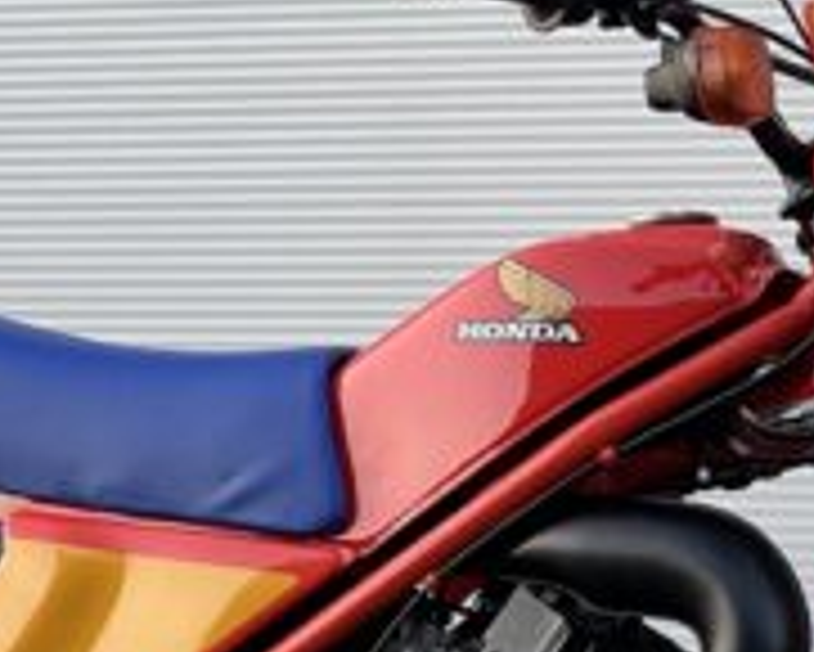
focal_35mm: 249
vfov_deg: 6.2
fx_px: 6002
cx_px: 625
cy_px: 553
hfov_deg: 7.7
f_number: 2.8
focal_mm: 9
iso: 100
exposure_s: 1/100
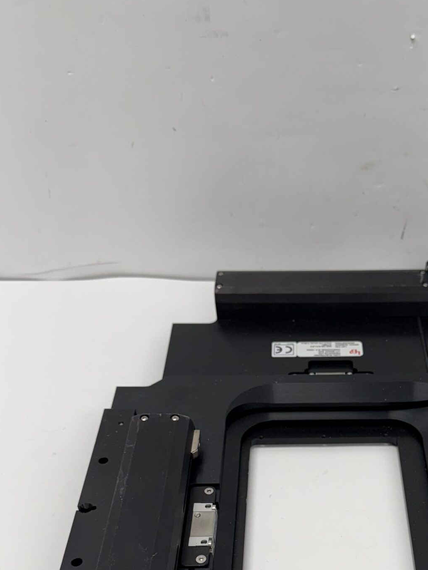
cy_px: 486
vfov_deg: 39.7
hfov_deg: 31.6
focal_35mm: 45
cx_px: 326
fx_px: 742
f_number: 1.78
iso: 64
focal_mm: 6.76
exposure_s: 1/190
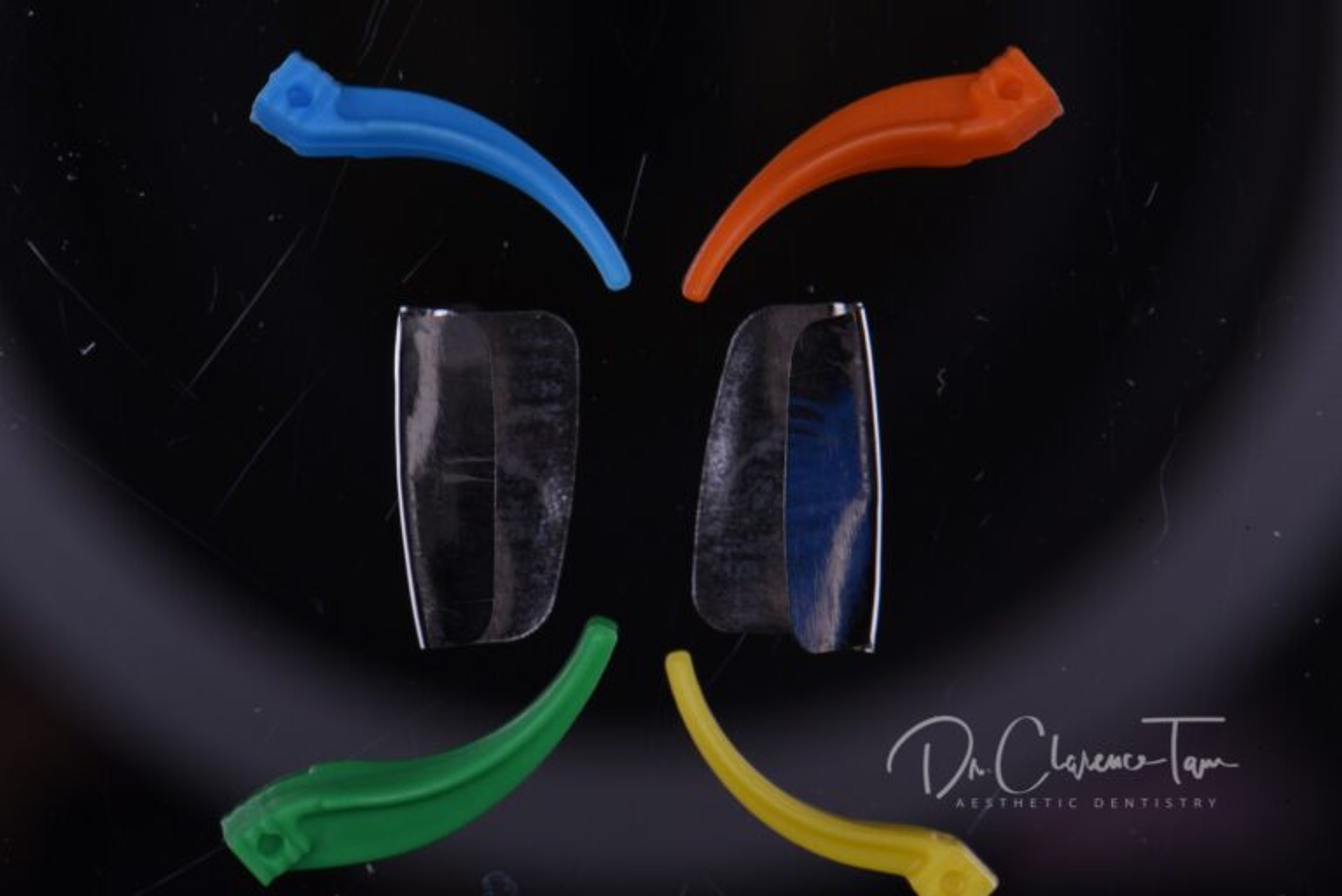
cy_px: 448
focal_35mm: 105
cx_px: 671
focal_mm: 105
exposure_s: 1/160
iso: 100
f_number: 32
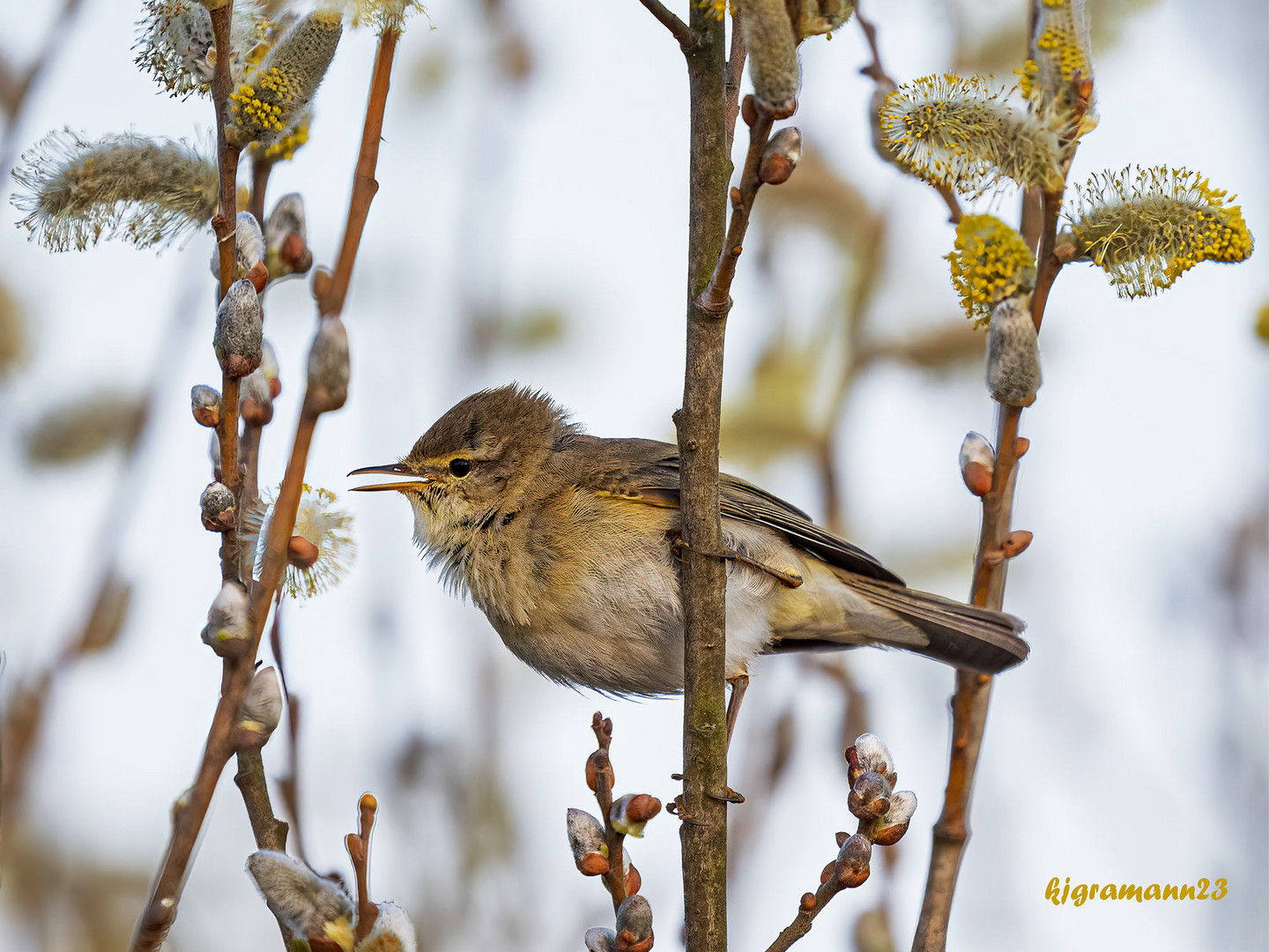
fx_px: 25698
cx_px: 634
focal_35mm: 701
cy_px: 476
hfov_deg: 2.8
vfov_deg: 2.1
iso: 800
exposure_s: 1/1600
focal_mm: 350
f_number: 4.5
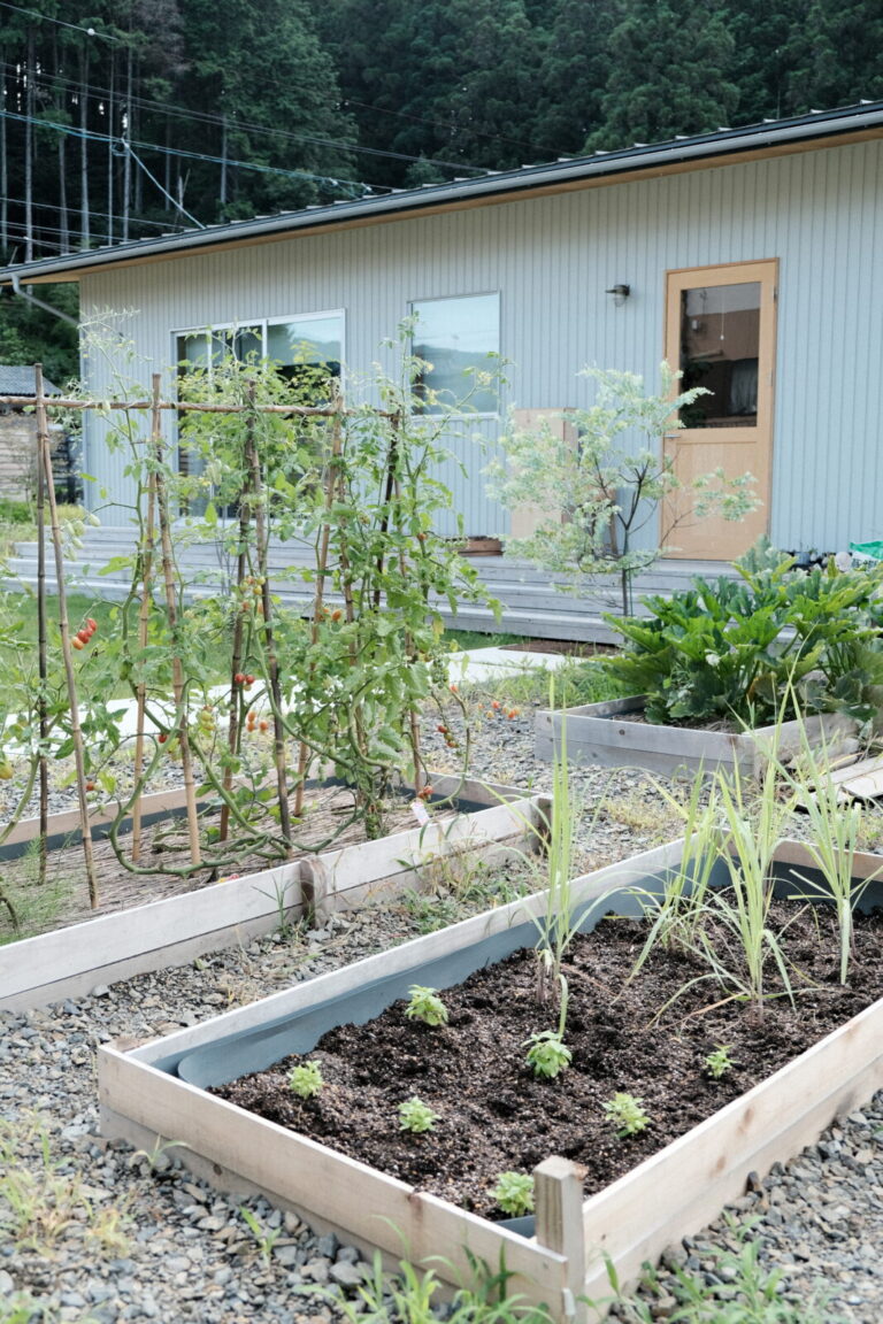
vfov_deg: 53.1
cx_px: 442
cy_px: 662
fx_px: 1324
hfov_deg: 36.9
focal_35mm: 36
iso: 320
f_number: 3.2
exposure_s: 1/600
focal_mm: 24.3
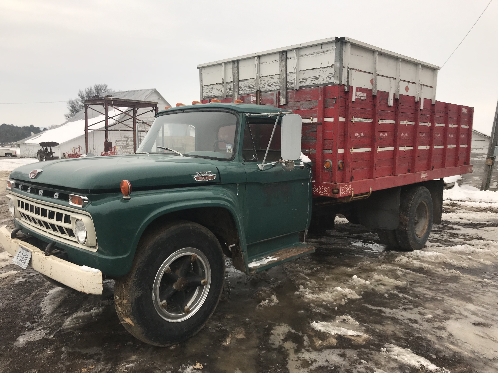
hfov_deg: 63.4
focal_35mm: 28
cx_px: 249
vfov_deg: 49.7
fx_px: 403
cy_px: 186
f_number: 1.8
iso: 20
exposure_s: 1/1546
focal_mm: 3.99
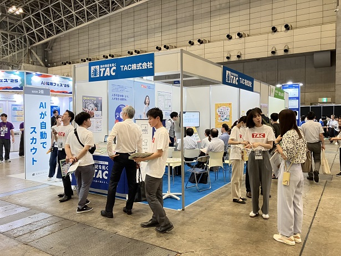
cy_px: 128
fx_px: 276
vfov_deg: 49.7
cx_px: 170
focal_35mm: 28
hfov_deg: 63.5
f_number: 1.8
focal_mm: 3.99
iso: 64
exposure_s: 1/50
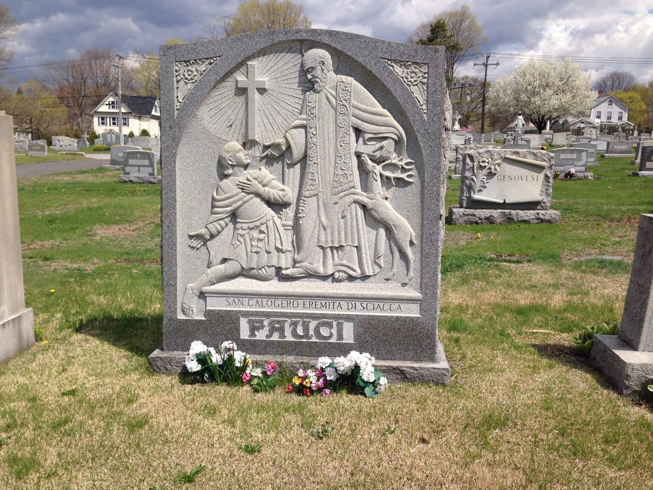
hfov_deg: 55.4
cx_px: 326
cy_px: 245
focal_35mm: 33
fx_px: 623
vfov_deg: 42.9
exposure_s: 1/2262
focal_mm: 4.12
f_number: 2.4
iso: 50
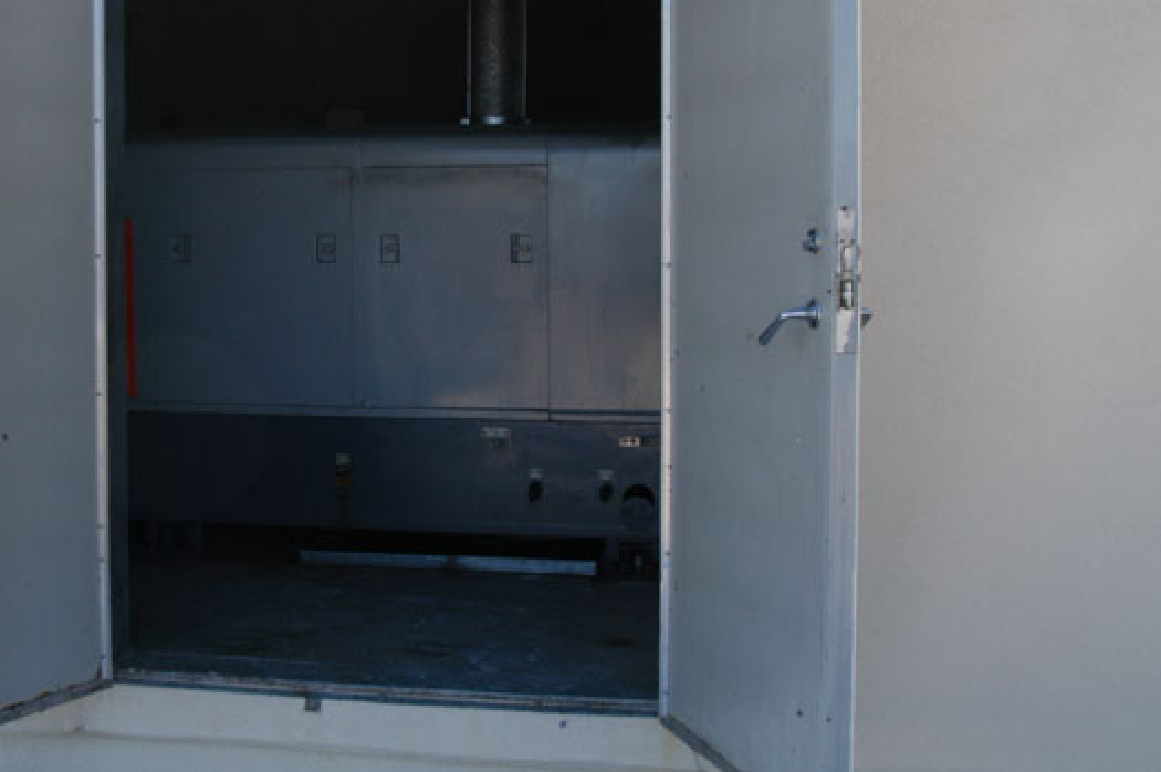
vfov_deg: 28.0
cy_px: 309
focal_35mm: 48
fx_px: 1547
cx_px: 456
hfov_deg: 40.9
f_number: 8
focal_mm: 24
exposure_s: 1/200
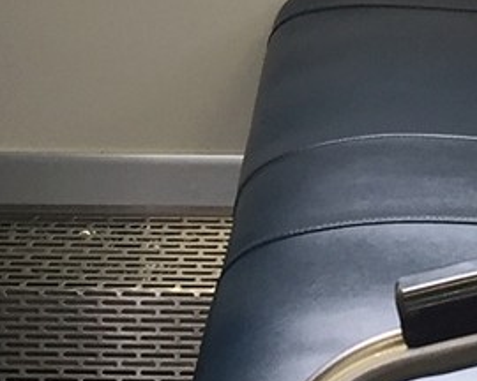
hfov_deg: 11.5
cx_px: 353
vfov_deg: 9.2
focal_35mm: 168
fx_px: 2372
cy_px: 37
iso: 40
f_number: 2.2
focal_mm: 4.15
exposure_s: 1/33
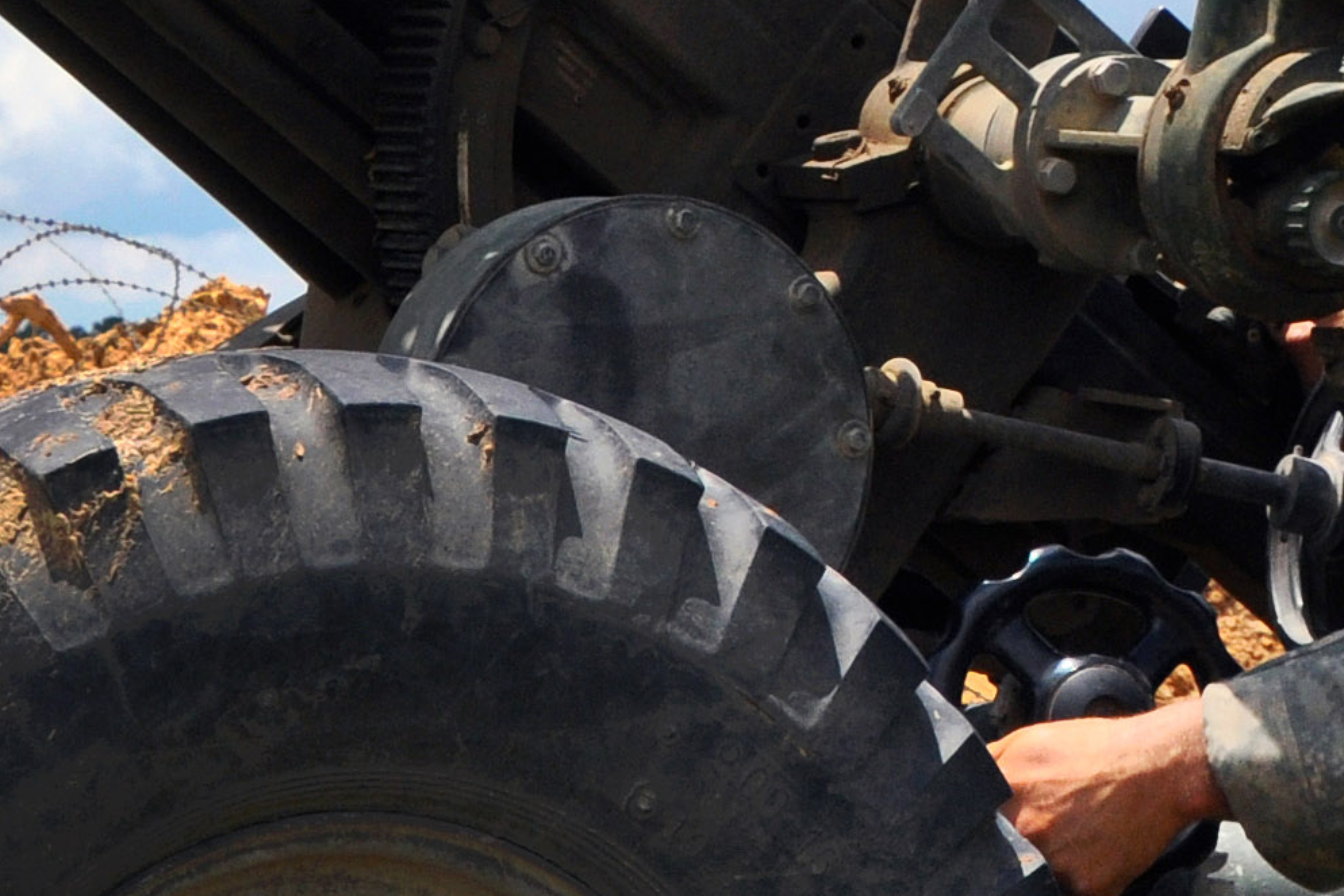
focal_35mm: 177
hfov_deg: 11.5
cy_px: -3
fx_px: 6609
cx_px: 1320
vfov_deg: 7.7
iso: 400
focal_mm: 28
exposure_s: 1/500
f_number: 11
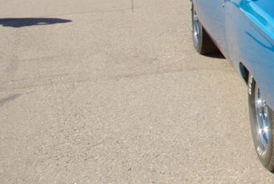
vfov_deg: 15.6
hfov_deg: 21.3
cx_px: 372
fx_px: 648
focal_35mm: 85
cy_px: -32
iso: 100
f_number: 6.7
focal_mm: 18
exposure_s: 1/250
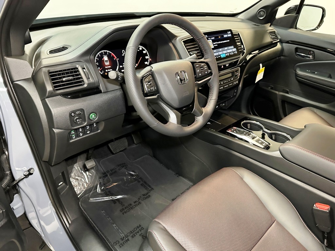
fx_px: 232
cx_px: 168
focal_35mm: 24
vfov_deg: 56.8
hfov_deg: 71.6
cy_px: 126
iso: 1000
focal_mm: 6.86
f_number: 1.78
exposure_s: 1/30
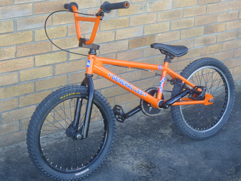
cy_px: 90
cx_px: 120
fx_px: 494
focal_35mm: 71
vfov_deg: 20.7
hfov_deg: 27.4
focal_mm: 12.7
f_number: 4.7
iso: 100
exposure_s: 1/40
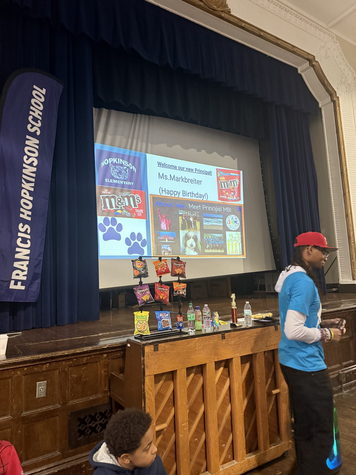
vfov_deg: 71.6
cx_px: 178
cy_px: 238
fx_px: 329
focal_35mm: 24
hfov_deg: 56.8
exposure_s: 1/60
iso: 800
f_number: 1.78
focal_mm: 6.76
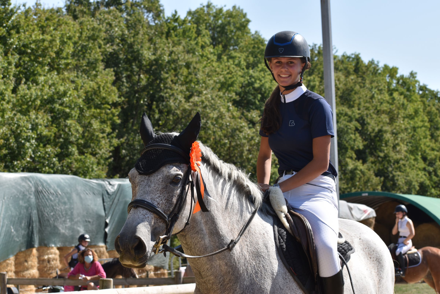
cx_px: 220
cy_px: 147
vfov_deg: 13.0
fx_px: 1283
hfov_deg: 19.5
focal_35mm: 105
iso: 100
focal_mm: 70
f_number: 10
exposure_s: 1/200
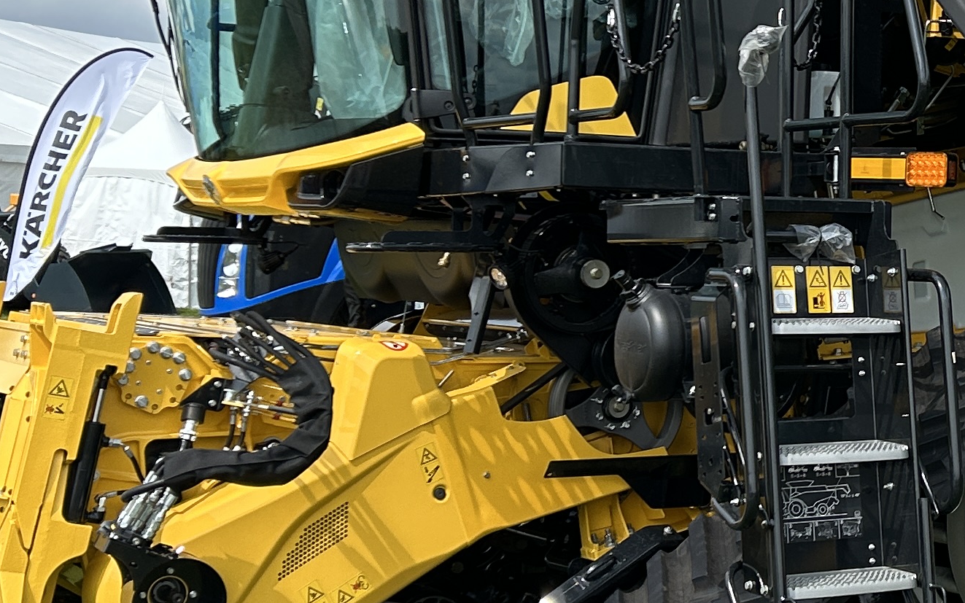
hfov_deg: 23.0
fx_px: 2209
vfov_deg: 15.5
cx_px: 1093
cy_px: 165
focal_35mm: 84
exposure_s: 1/3077
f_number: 1.5
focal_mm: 5.7
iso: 50
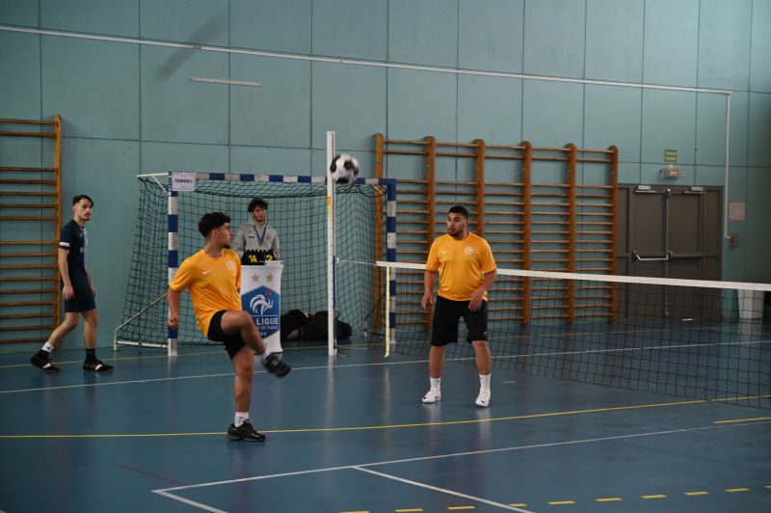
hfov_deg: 28.9
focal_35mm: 70
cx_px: 386
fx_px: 1498
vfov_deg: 19.4
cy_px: 256
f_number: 2.8
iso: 400
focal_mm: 70
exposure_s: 1/200
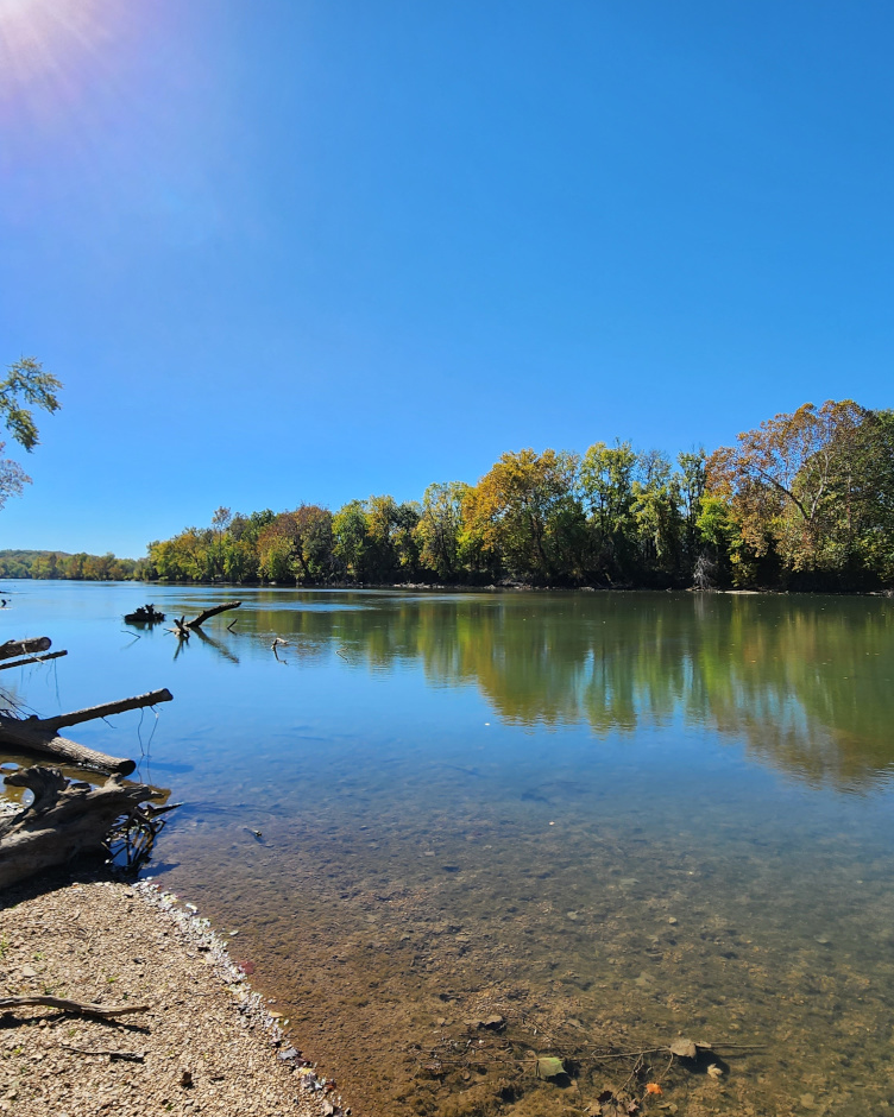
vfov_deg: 86.4
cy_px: 558
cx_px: 440
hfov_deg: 73.8
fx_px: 595
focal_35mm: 18
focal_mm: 2.2
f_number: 2.2
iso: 50
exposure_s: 1/1614
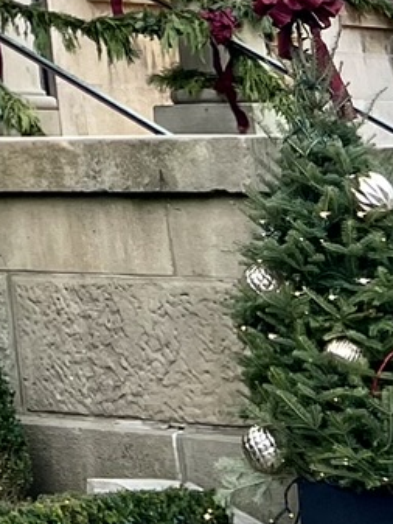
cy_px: -746
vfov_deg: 10.6
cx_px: -688
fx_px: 2390
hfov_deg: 8.3
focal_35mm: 158
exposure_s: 1/488
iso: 50
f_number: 1.5
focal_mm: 5.7
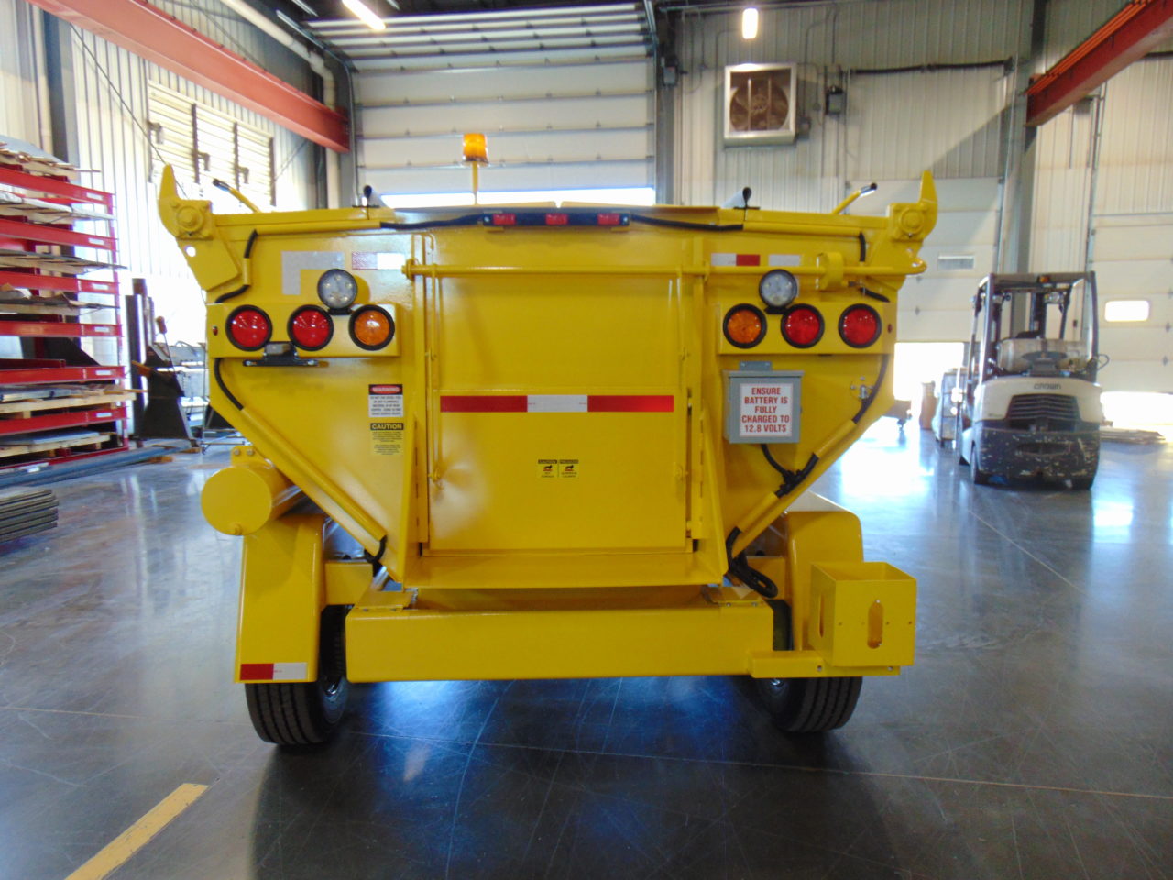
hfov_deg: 69.4
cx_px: 586
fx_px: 847
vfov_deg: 54.9
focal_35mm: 25
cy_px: 440
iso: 320
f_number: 3
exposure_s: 1/30
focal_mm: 4.5
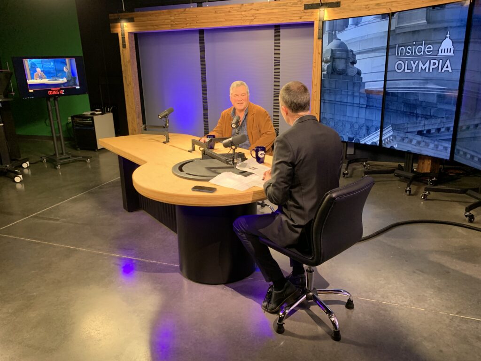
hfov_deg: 67.3
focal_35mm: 26
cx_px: 240
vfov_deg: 53.1
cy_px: 180
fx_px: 361
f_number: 1.8
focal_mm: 4.25
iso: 250
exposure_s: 1/60
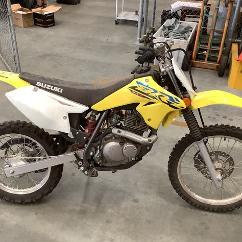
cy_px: 120
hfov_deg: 44.9
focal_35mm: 37
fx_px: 293
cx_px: 120
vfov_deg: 44.9
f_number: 2.4
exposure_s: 1/50
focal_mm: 3.3
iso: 160
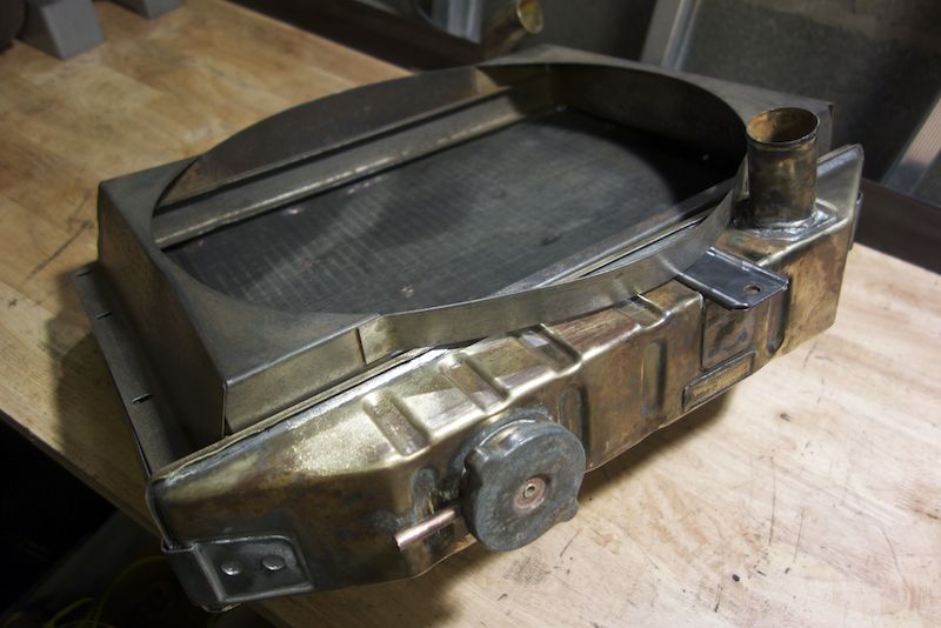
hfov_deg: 65.5
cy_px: 314
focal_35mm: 28
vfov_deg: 46.4
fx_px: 732
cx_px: 470
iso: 125
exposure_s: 1/50
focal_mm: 10.4
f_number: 1.8
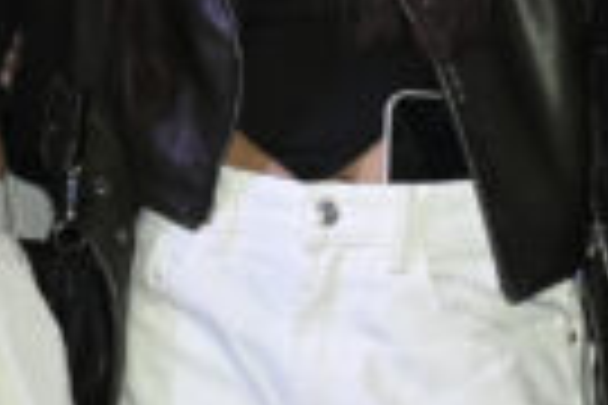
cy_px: 403
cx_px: -41
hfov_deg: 9.9
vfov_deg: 6.7
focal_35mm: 205
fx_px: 3462
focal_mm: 27
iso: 3200
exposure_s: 1/160
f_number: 9
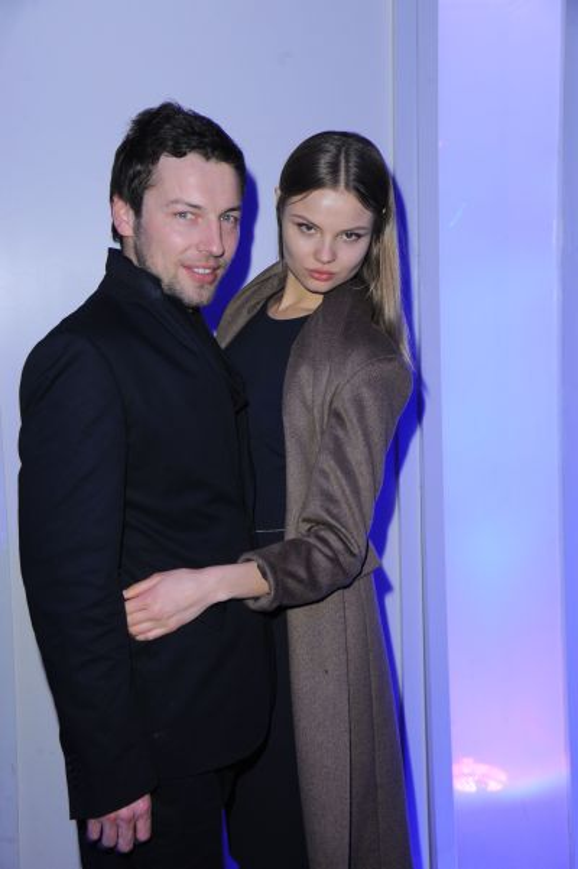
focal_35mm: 48
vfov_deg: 41.1
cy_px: 434
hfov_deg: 28.0
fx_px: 1157
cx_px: 289
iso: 1600
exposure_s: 1/50
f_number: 5.6
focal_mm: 48
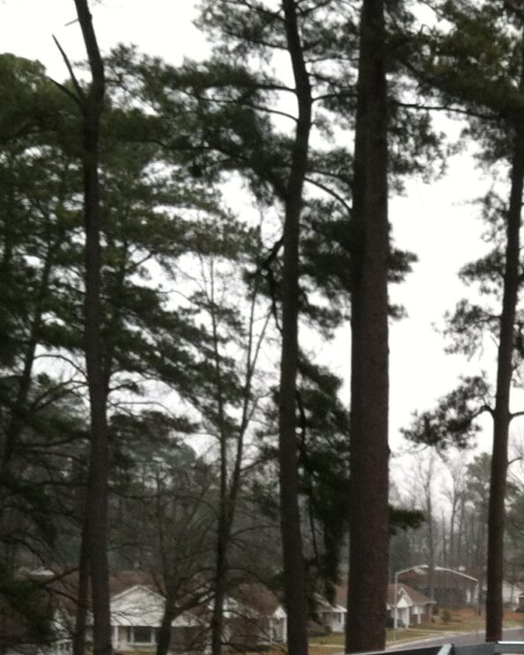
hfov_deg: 14.3
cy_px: 637
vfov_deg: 18.7
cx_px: 806
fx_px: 1939
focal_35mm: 100
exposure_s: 1/60
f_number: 2.8
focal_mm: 3.85
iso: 100
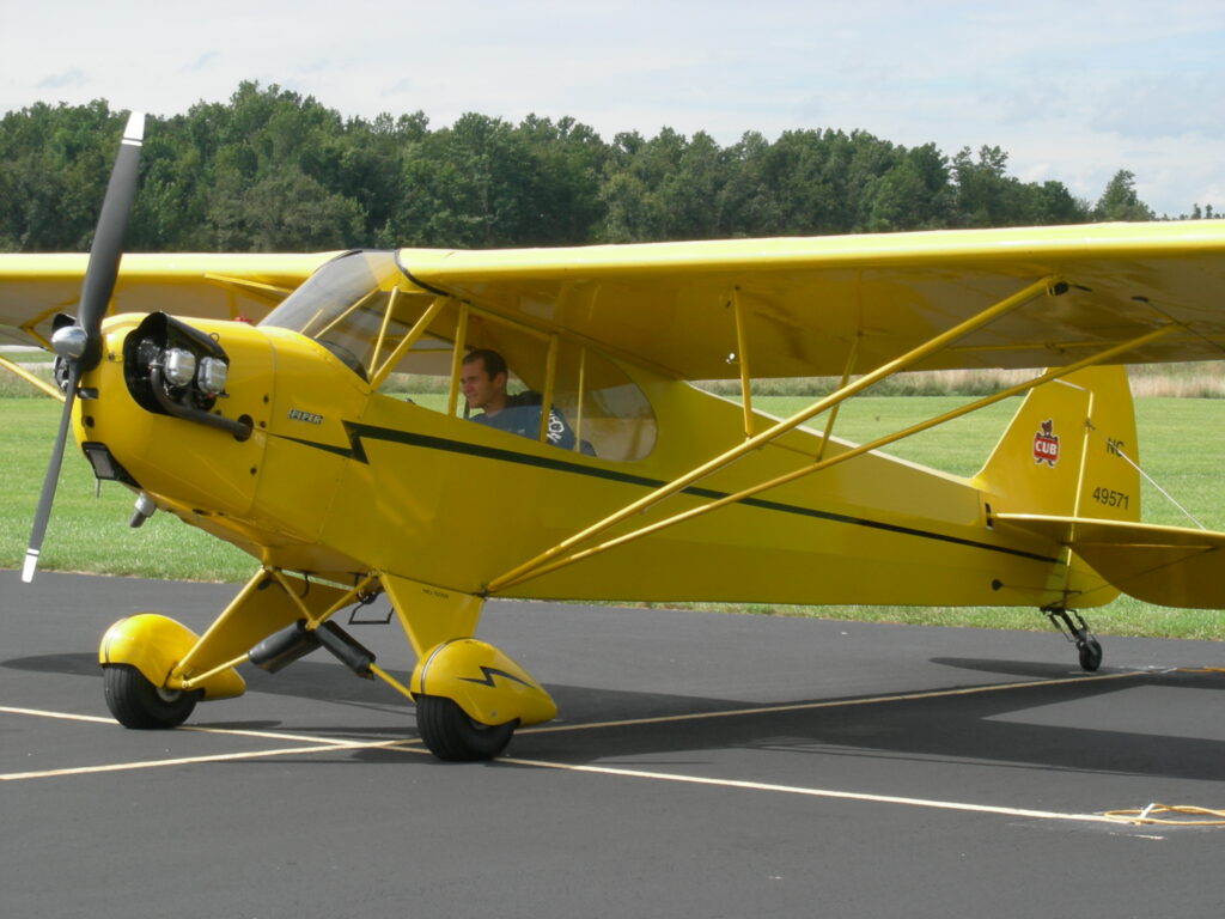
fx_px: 4459
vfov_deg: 11.8
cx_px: 612
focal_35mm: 126
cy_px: 460
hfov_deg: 15.6
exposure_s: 1/232
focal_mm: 26.3
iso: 64
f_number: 6.5
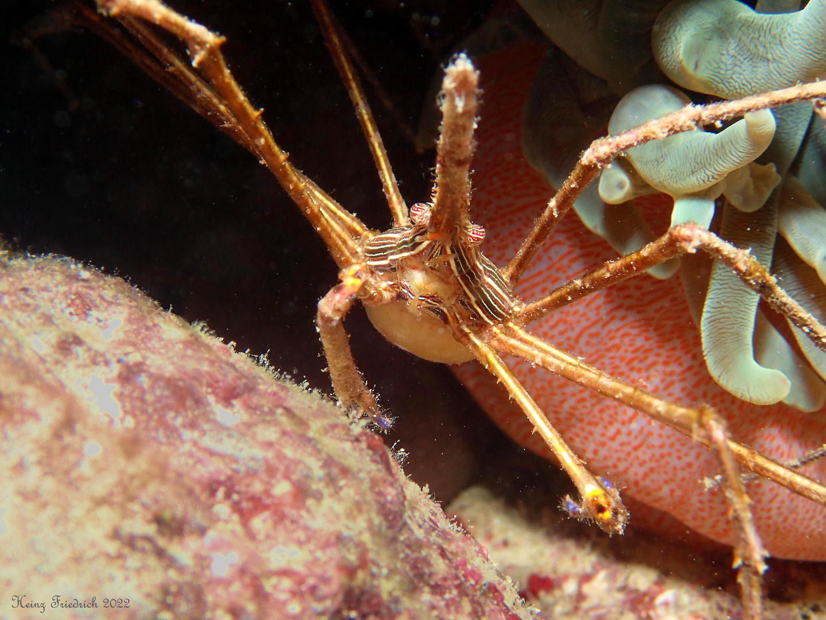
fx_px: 2386
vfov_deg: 14.8
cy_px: 310
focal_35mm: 100
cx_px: 413
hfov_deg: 19.6
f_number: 18
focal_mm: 18
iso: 200
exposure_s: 1/100
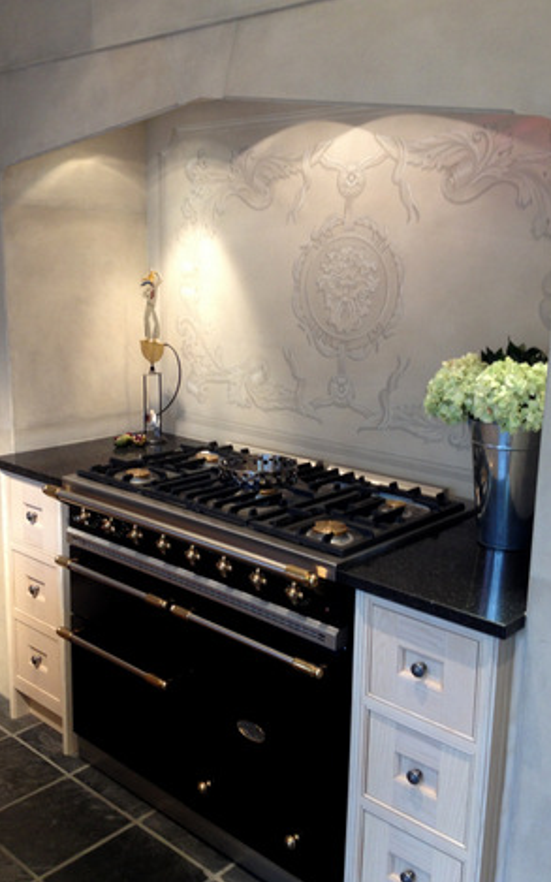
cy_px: 436
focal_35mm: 38
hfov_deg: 33.6
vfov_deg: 51.5
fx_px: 913
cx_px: 263
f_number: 2.4
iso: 80
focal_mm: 4.28
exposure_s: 1/20
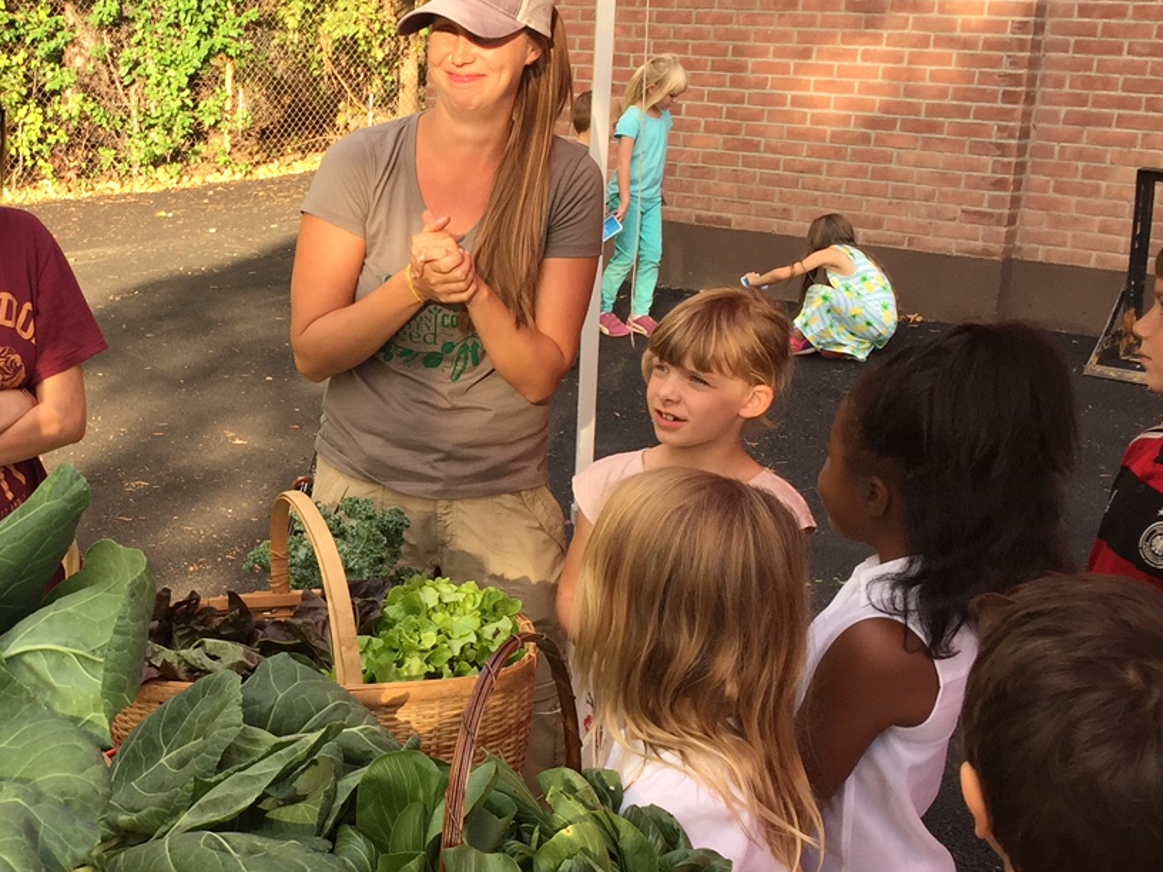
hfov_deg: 31.9
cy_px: 503
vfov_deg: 25.2
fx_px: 1949
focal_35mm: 58
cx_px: 148
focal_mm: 4.15
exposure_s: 1/241
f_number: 2.2
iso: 32
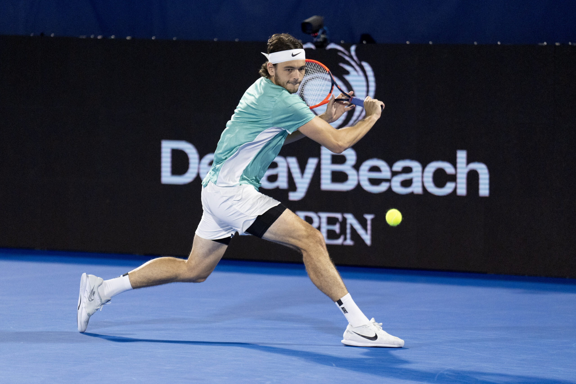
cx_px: 288
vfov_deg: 7.3
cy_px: 192
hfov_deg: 10.9
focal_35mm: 188
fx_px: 3008
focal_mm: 188
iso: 3200
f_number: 2.8
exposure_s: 1/1600
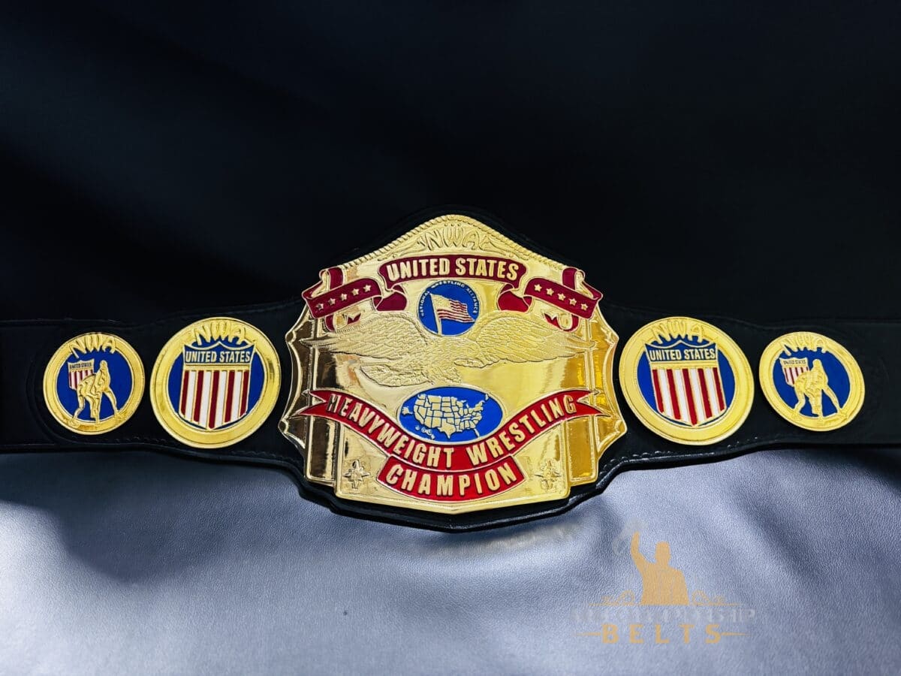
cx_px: 450
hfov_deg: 71.6
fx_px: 625
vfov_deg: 56.8
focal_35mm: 24
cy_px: 338
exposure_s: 1/60
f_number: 1.78
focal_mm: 6.86
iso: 500
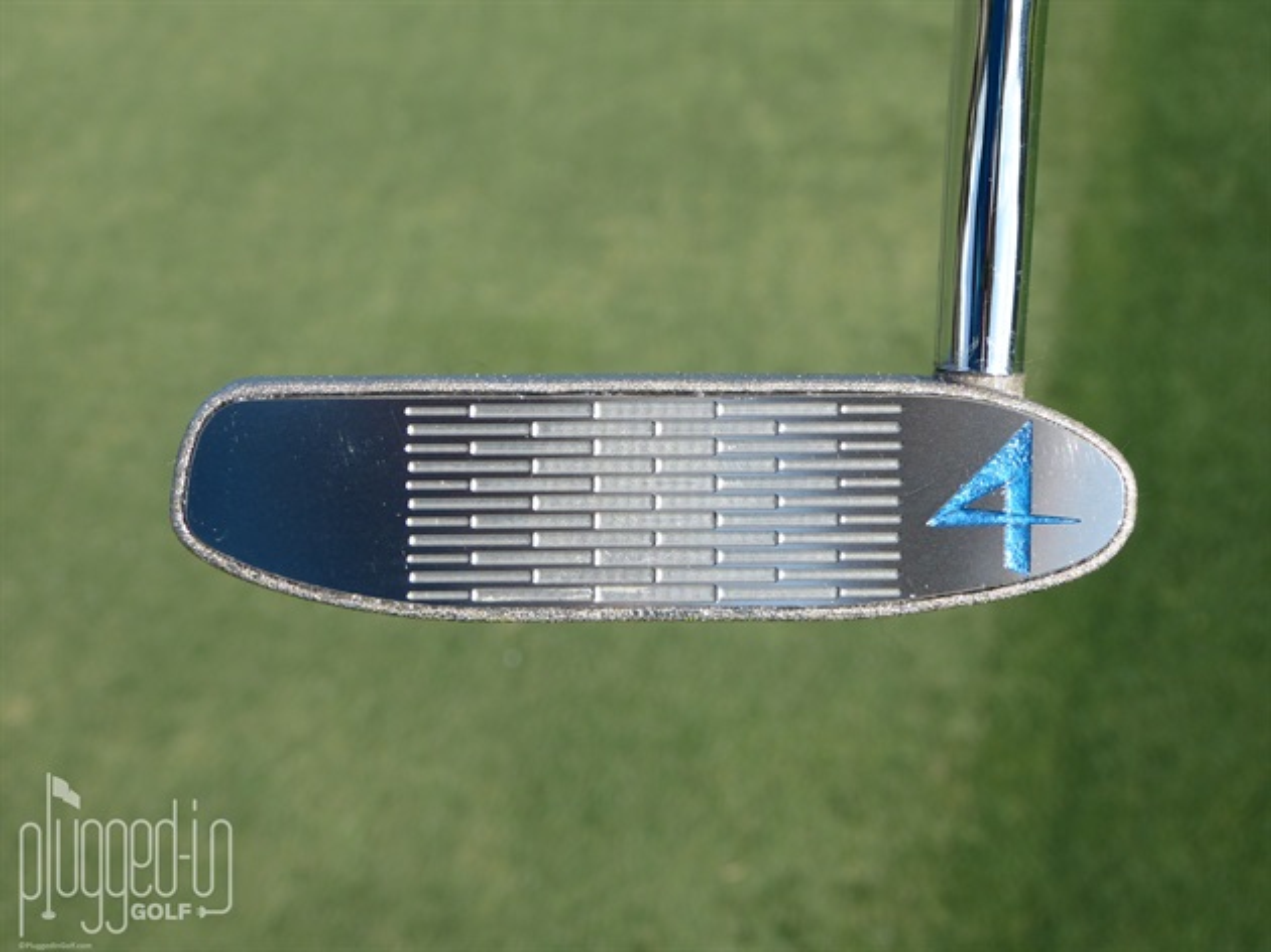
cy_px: 476
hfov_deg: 28.2
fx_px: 2533
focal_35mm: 69
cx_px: 636
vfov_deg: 21.3
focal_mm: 11.7
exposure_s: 1/250
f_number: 4.4
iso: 80
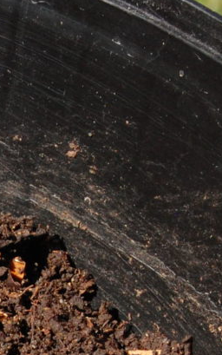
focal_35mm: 241
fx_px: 2331
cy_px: 364
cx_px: -117
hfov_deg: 5.4
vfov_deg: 8.6
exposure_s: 1/320
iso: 800
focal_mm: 42
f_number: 13
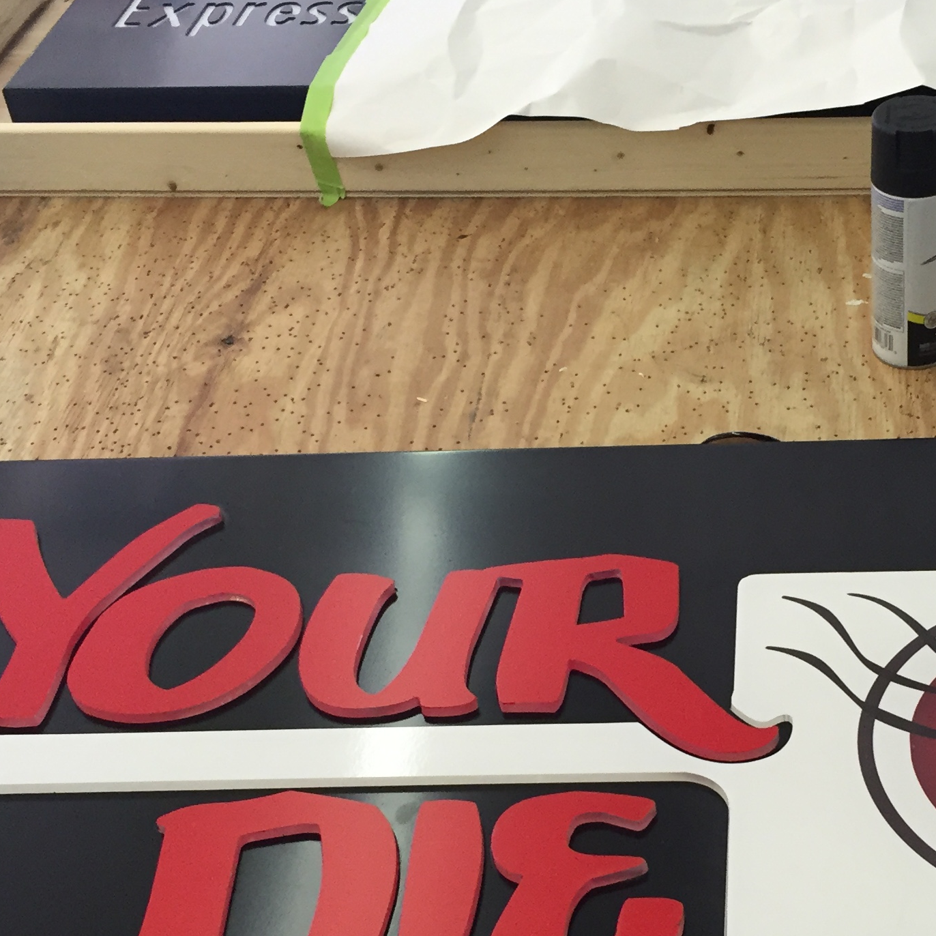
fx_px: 1866
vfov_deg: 27.8
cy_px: 680
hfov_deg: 27.8
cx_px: 680
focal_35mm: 61
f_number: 2.2
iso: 50
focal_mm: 4.15
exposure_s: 1/30
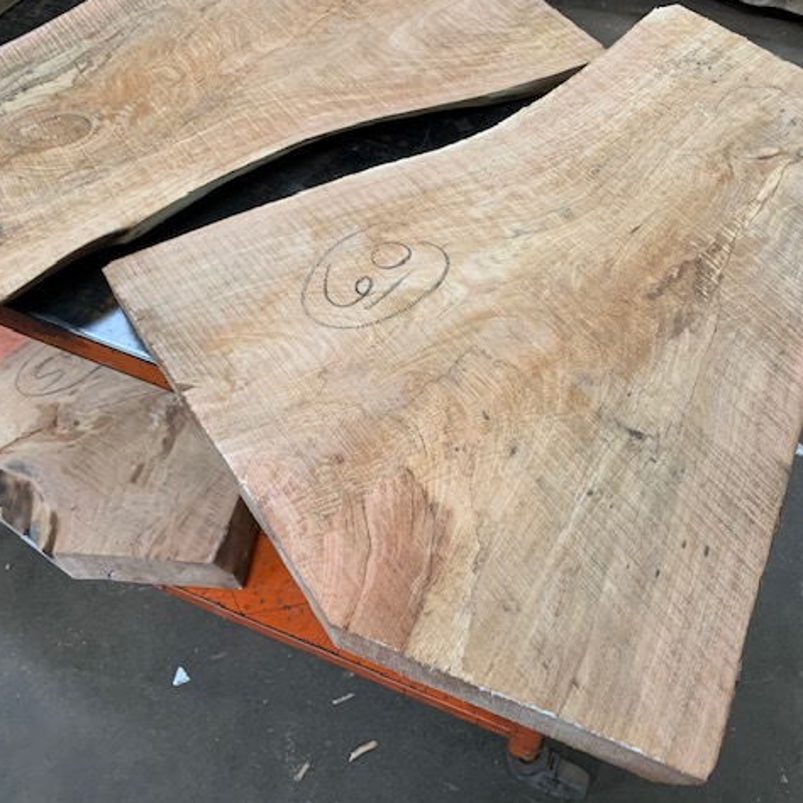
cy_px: 400
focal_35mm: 31
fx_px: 814
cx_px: 478
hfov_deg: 52.2
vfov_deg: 52.5
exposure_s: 1/60
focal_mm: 4.25
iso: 160
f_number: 1.8
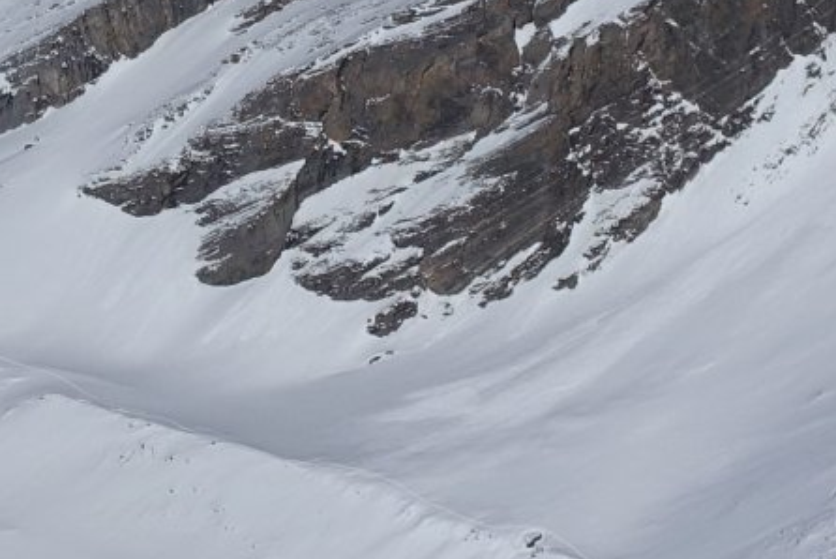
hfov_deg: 16.5
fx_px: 2812
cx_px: -51
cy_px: -60
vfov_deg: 11.2
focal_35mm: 121
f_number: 4
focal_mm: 8.8
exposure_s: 1/800
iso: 125
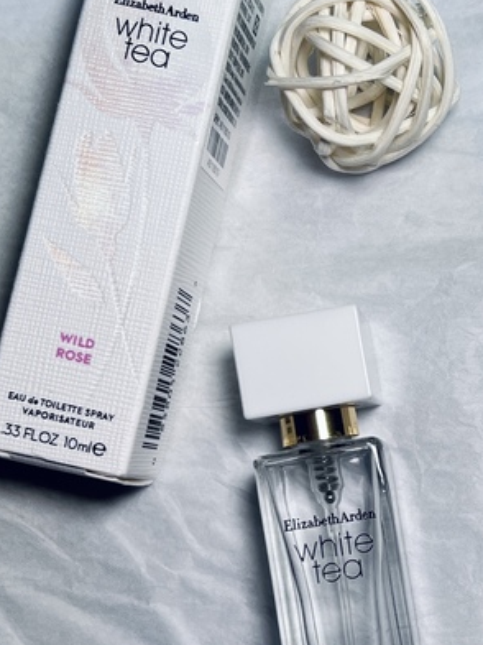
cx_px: 504
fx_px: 986
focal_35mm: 53
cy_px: 400
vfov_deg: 36.0
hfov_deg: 25.8
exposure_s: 1/377
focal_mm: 5.7
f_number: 1.5
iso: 50
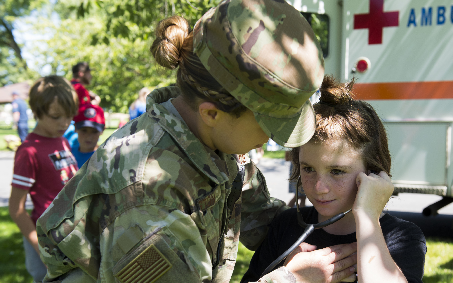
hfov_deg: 36.2
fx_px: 691
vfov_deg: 23.0
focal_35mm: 56
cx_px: 266
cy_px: 189
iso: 200
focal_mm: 42
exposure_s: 1/160
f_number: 4.5
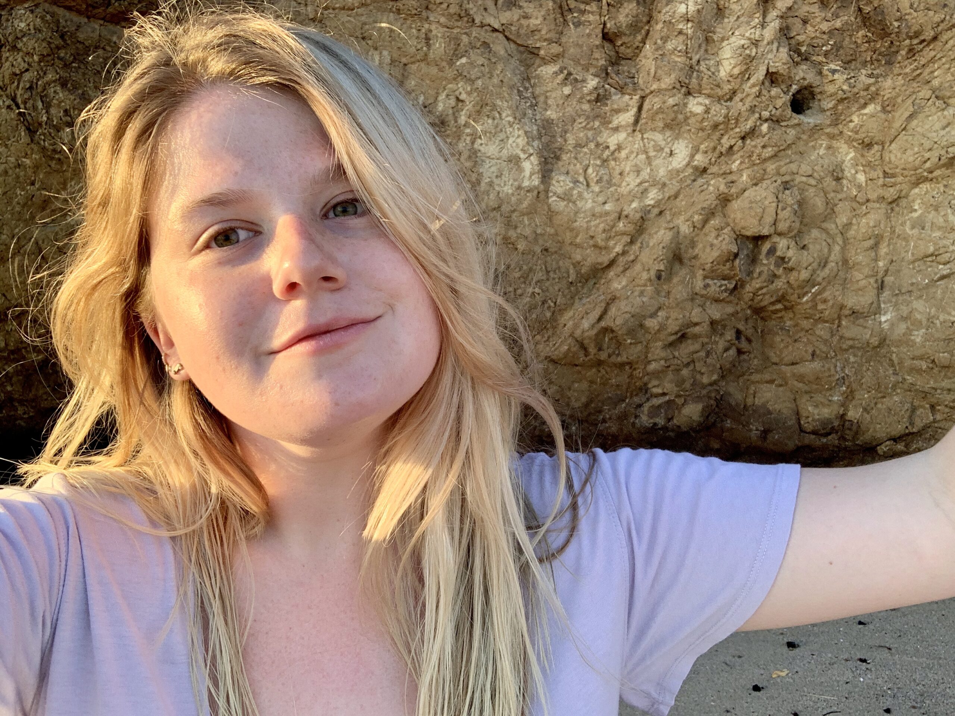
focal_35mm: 32
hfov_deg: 56.8
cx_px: 478
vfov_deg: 44.2
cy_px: 358
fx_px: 883
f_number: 2.2
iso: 16
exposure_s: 1/174
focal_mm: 2.87
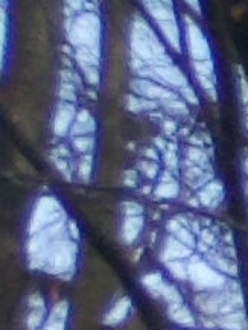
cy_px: 1182
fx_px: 2462
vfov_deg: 6.6
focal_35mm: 258
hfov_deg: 5.4
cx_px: 779
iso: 56
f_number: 2.8
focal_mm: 2.9
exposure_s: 1/135
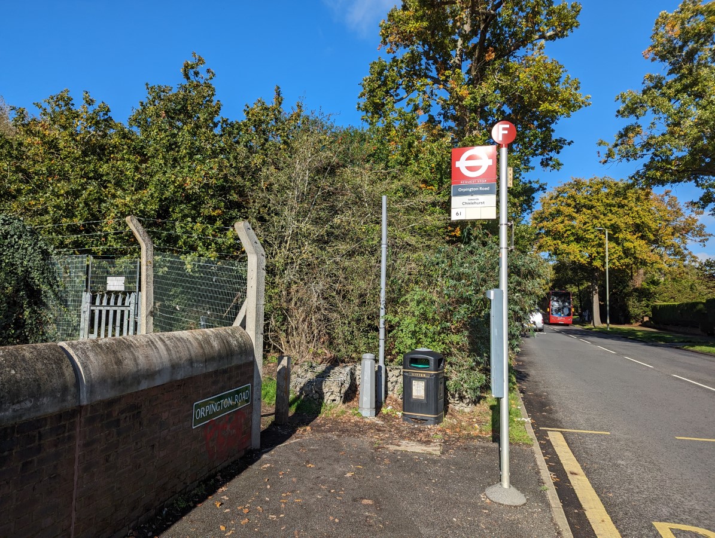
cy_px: 269
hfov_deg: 71.5
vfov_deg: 56.9
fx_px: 496
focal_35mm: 24
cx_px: 358
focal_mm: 6.81
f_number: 1.85
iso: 43
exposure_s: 1/2309
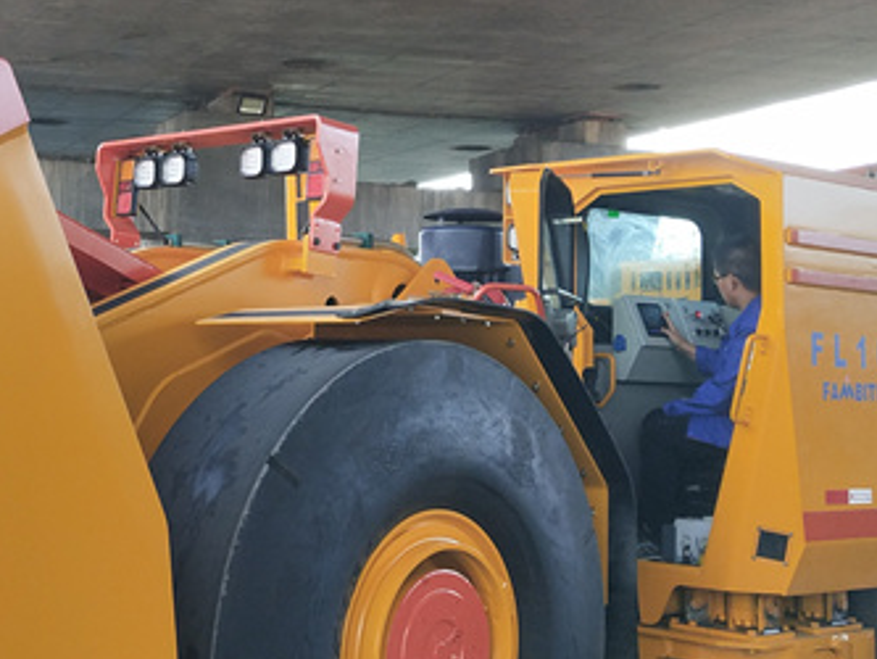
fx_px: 1825
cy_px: 192
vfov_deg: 20.3
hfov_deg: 26.6
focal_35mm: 72
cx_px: 203
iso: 108
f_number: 1.8
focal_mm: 3.95
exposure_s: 1/348
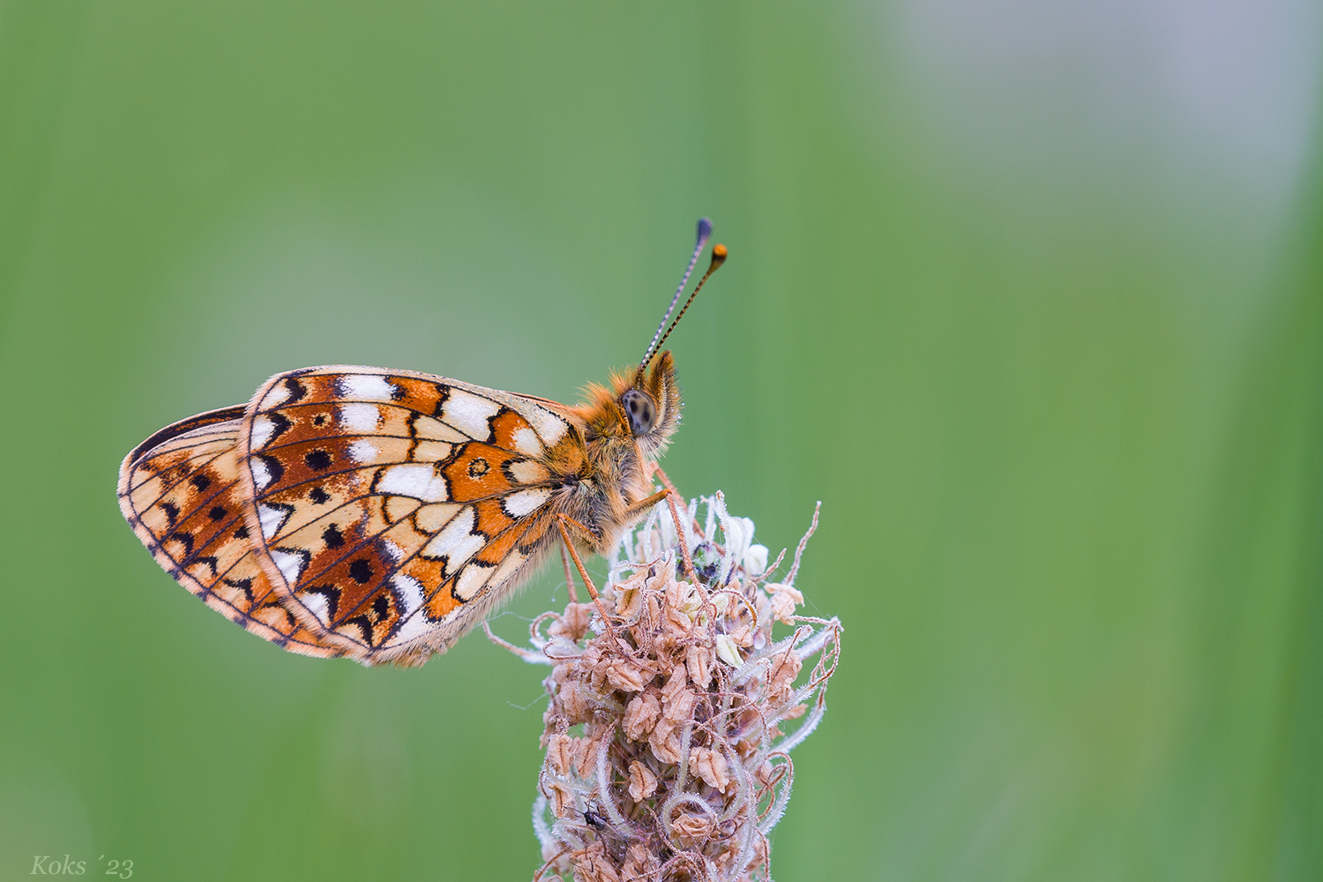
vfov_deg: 6.9
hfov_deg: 10.3
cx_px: 662
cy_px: 441
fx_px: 7349
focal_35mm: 200
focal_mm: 200
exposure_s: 1/3
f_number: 9
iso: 320
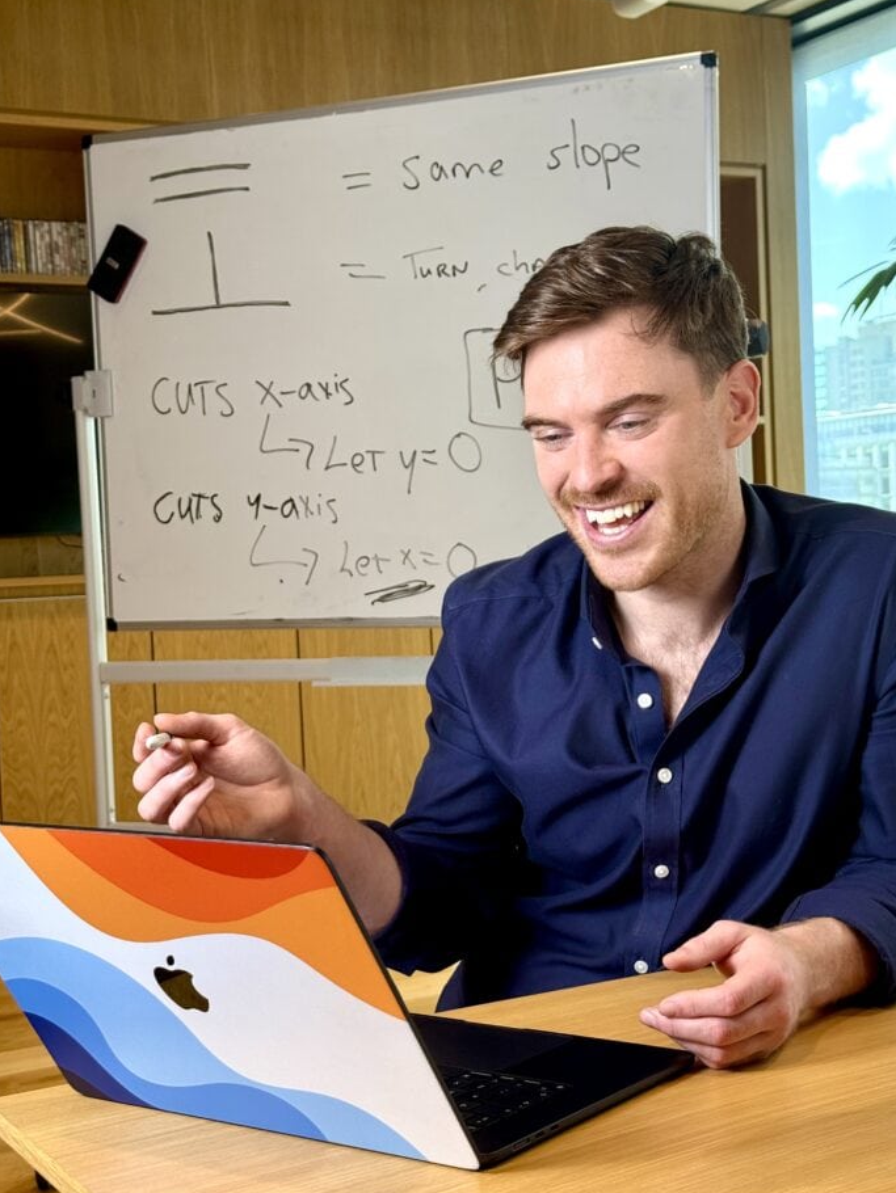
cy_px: 616
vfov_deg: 35.5
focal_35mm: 54
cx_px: 500
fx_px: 1863
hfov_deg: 27.0
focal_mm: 6.76
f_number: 1.78
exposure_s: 1/429
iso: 64
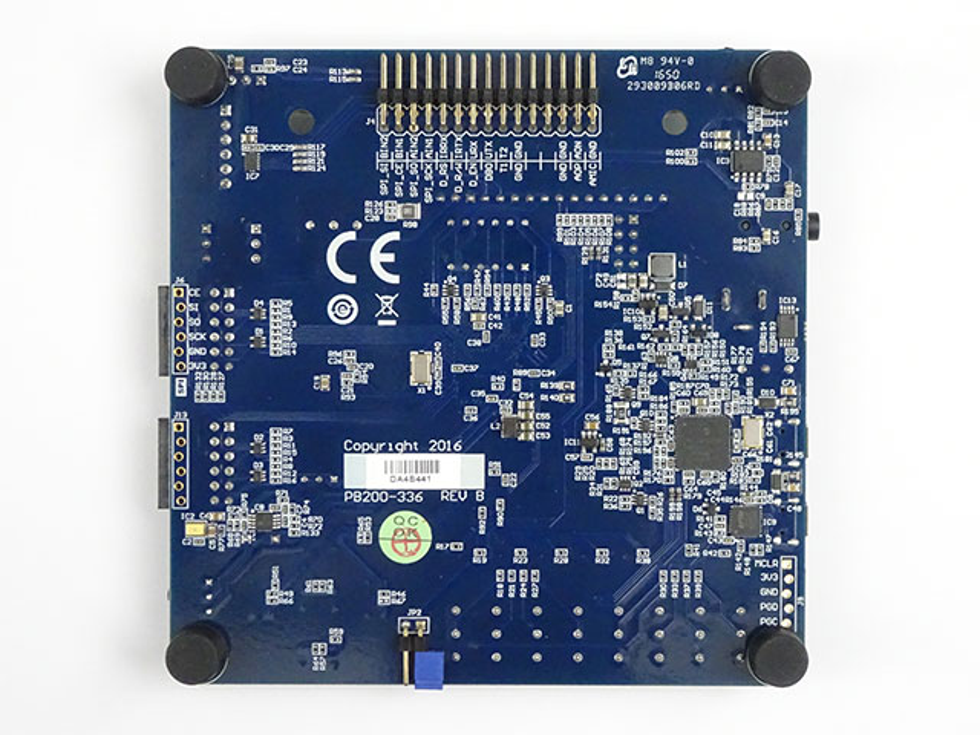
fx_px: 1416
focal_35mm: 50
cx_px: 490
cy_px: 368
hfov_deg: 38.2
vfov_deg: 29.1
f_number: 4.5
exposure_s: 1/250
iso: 800
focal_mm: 8.51
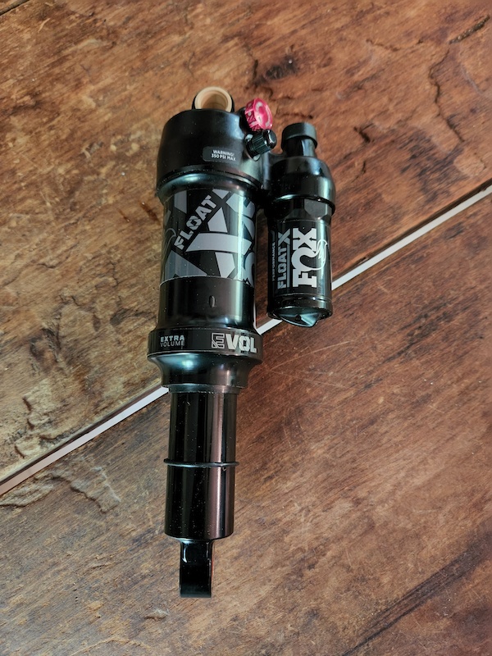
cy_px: 328
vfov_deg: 73.9
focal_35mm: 23
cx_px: 246
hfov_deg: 58.9
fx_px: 436
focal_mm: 5.4
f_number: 1.8
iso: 500
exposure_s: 1/24
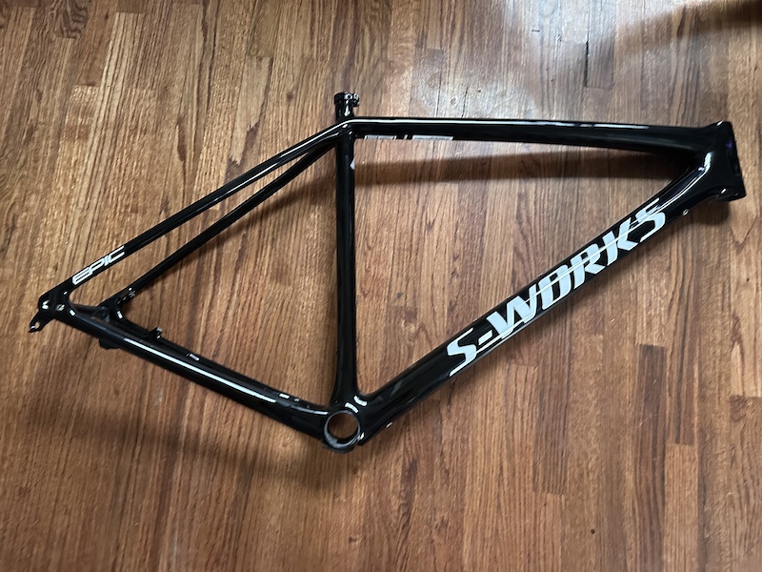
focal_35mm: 24
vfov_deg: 56.8
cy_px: 286
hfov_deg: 71.6
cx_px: 381
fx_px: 528
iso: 1000
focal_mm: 6.86
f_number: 1.78
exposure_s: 1/48
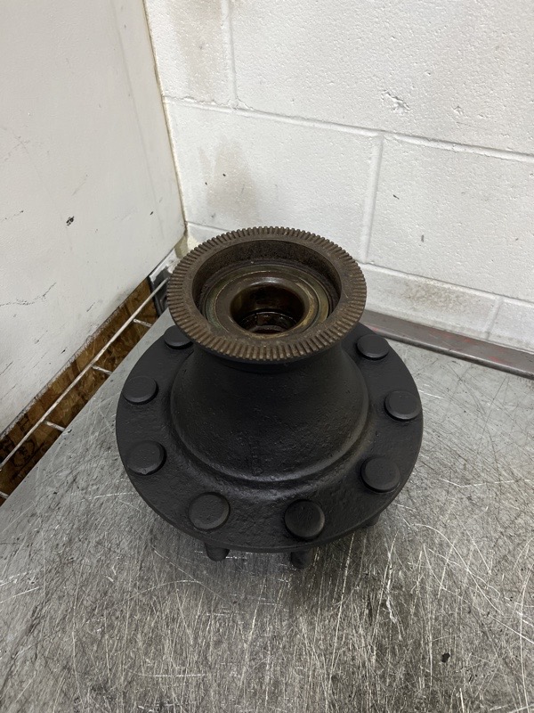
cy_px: 356
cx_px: 267
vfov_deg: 67.3
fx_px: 535
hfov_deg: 53.1
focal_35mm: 26
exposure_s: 1/60
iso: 250
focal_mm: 5.7
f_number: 1.5
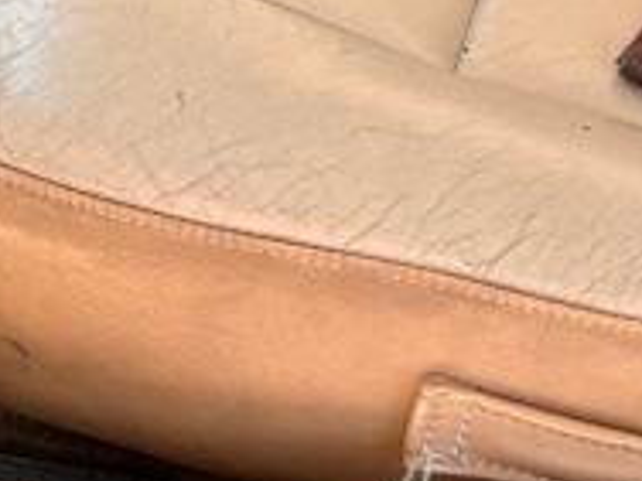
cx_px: 522
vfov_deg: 9.5
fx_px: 2559
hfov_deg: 14.2
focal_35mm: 138
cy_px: -699
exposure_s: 1/293
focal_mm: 5.1
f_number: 1.6
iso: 40
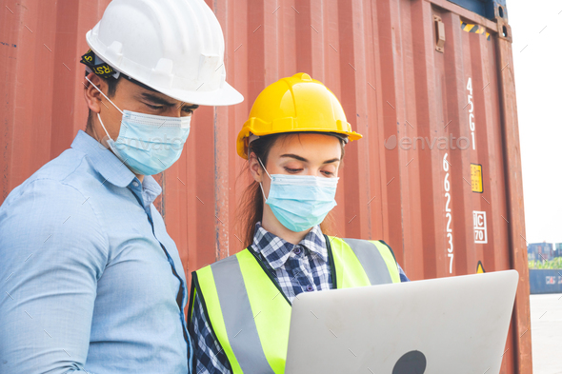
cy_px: 187
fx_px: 655
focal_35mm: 42
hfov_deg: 46.4
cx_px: 281
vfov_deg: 31.9
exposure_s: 1/200
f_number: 6.3
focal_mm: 28
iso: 250
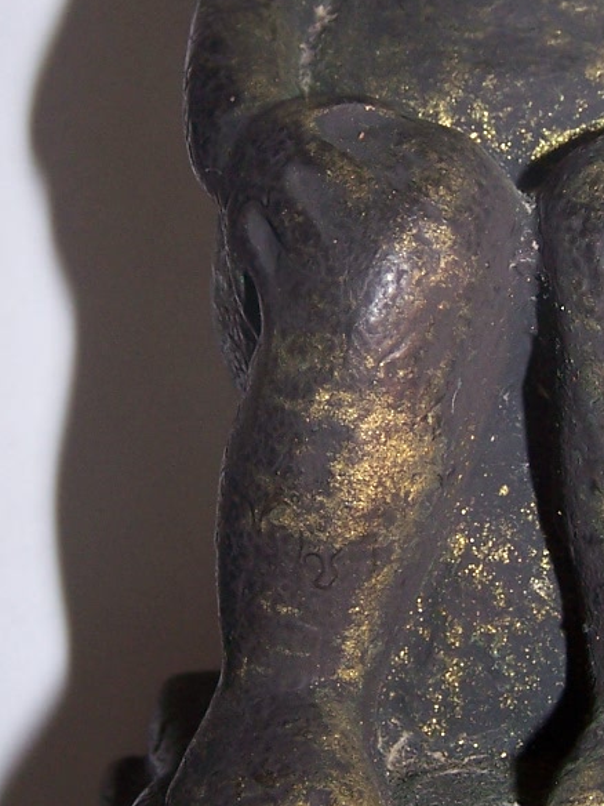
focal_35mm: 101
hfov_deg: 14.6
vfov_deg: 19.4
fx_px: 2350
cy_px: 355
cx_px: 394
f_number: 2.8
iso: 80
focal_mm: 6.3
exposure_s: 1/60
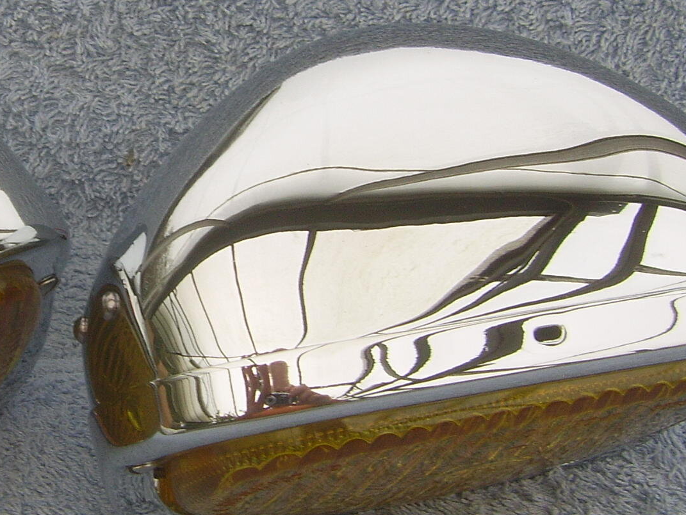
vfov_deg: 16.0
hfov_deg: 20.9
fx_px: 1823
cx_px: 76
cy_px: 173
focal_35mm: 92
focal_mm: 7.8
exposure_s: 1/80
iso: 50
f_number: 5.7
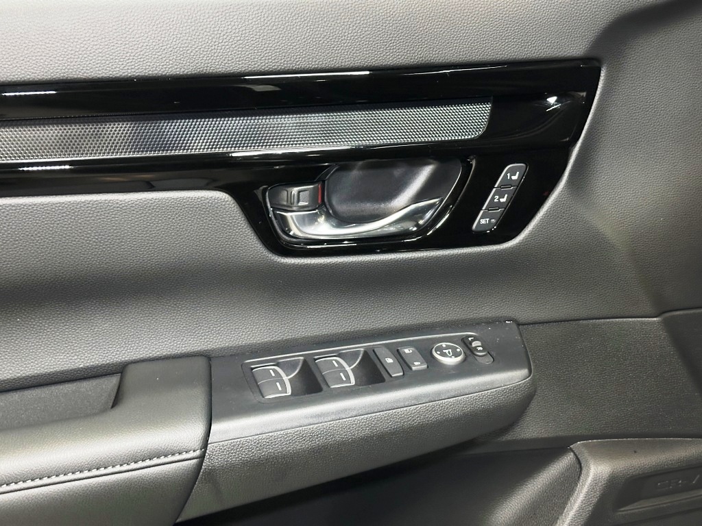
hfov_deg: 39.7
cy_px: 263
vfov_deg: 30.3
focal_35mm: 48
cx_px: 351
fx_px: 973
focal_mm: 6.86
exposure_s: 1/30
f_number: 1.78
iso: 640
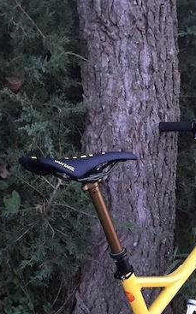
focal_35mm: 67
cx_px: 170
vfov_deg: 29.0
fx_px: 573
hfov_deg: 19.1
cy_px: 300
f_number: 2.2
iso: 250
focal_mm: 4.15
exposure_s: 1/15
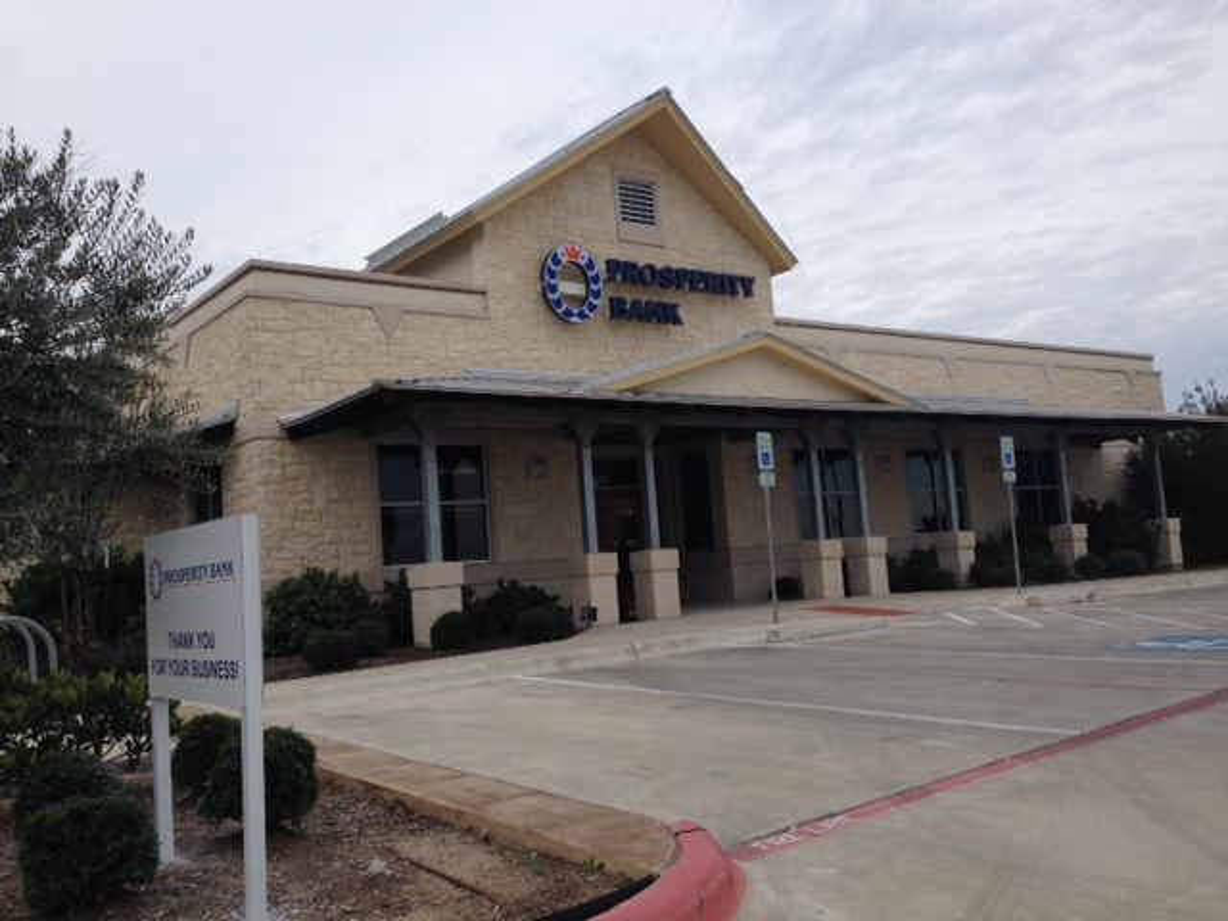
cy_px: 460
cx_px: 614
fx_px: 1171
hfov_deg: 55.4
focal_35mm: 33
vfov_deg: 42.9
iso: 50
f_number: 2.4
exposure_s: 1/583
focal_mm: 4.12
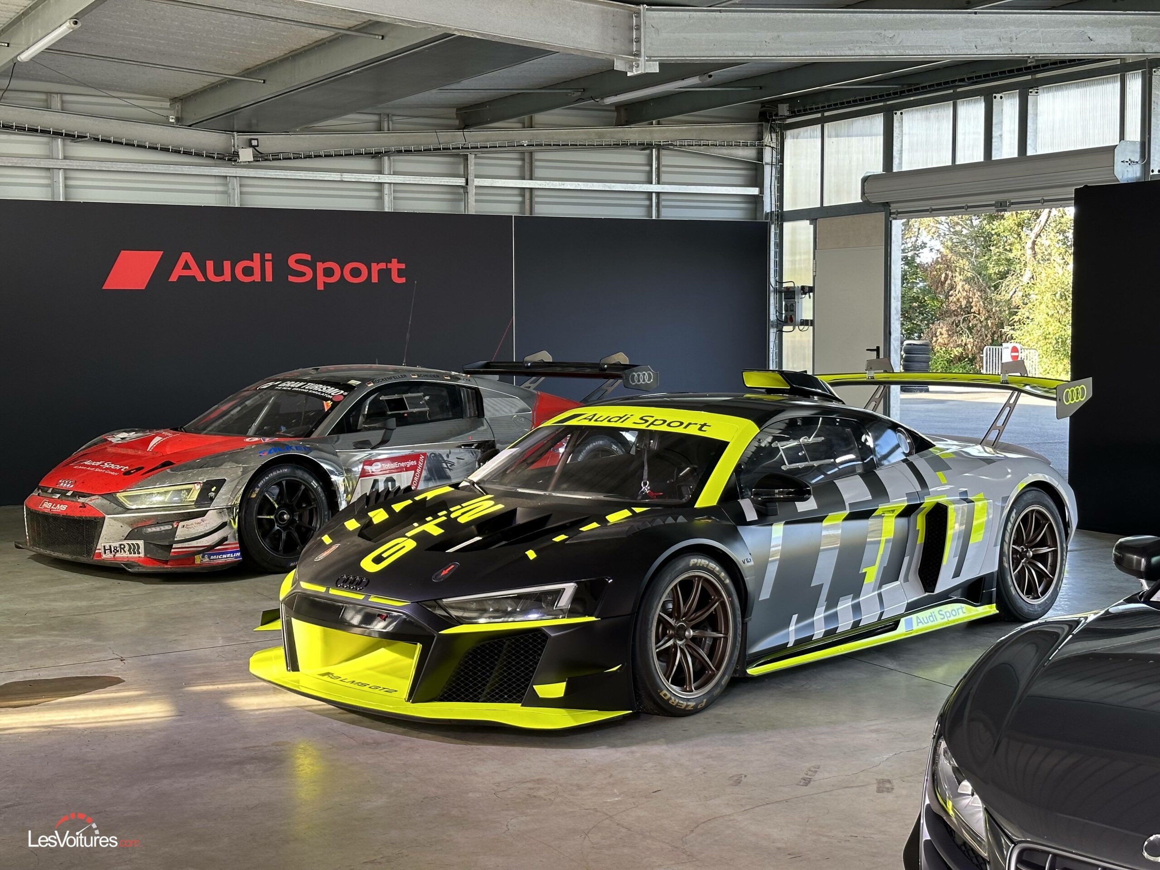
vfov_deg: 30.3
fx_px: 1609
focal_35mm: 48
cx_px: 580
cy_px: 435
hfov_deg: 39.7
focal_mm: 6.86
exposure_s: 1/113
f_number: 1.78
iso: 80
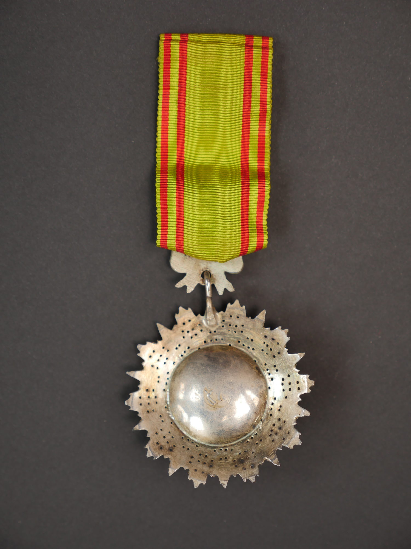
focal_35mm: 70
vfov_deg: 27.8
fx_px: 1108
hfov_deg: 21.0
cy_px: 274
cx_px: 206
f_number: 3.2
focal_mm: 35
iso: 200
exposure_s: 1/100
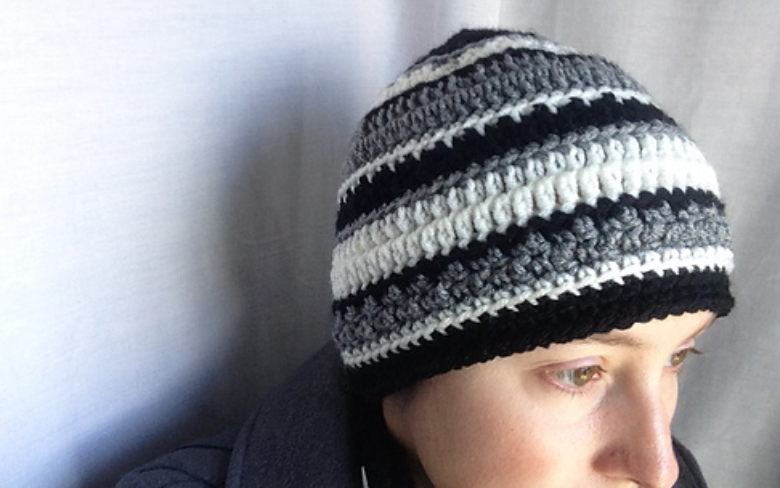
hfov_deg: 54.0
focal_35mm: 36
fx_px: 765
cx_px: 398
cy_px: 221
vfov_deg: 35.3
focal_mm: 2.15
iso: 64
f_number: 2.4
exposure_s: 1/30
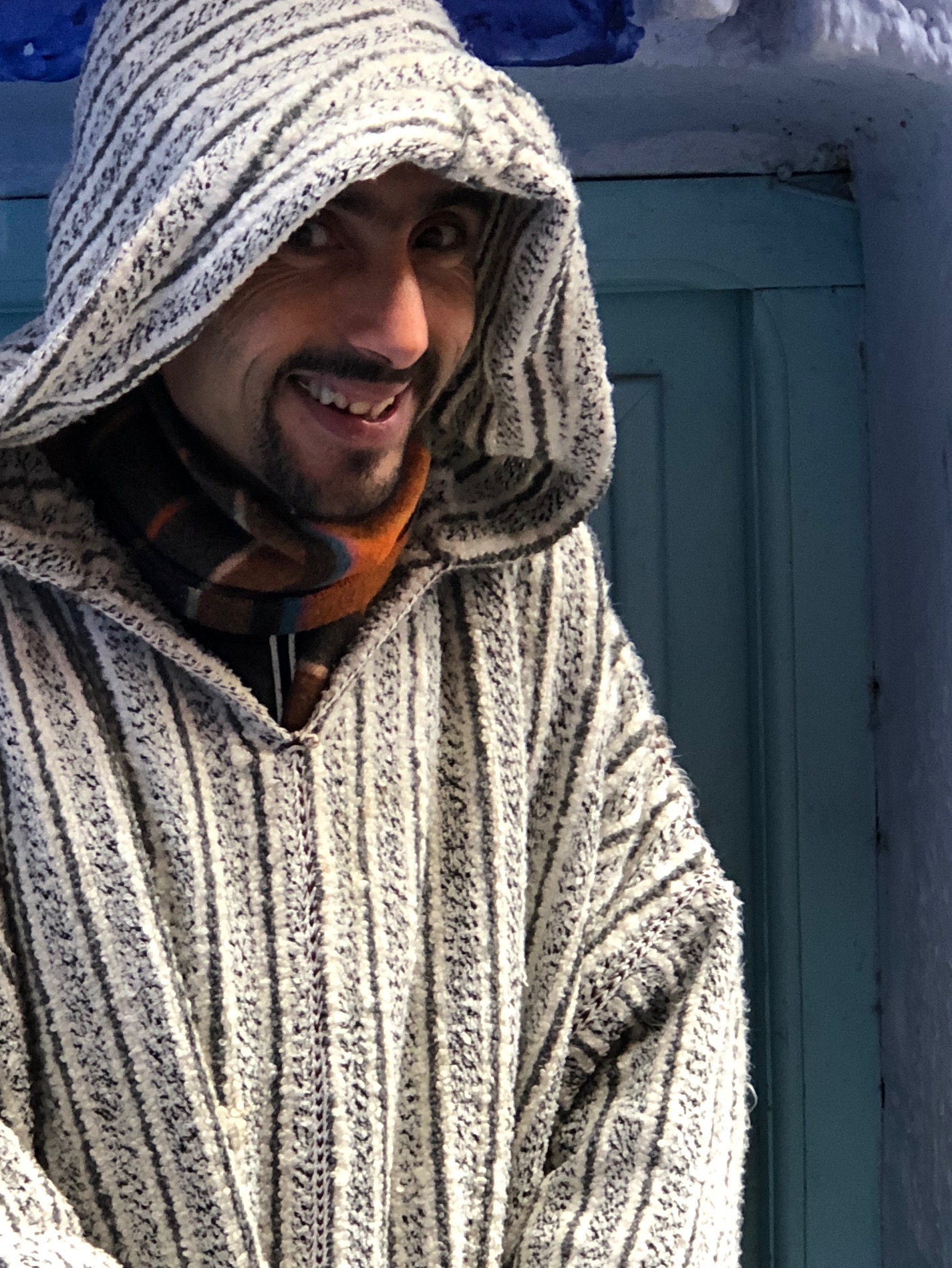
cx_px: 122
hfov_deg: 12.2
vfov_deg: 16.3
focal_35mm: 121
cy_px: 694
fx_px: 4435
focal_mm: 6.6
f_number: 2.8
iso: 125
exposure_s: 1/60
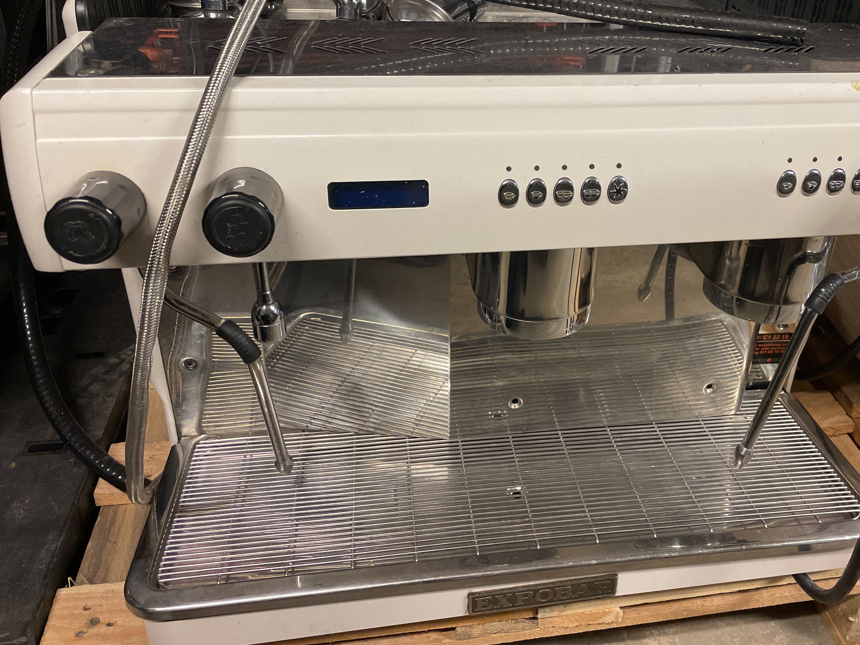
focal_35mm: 32
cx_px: 518
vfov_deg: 44.1
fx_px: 795
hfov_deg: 56.4
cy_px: 283
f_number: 1.6
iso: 160
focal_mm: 4.2
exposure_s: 1/50
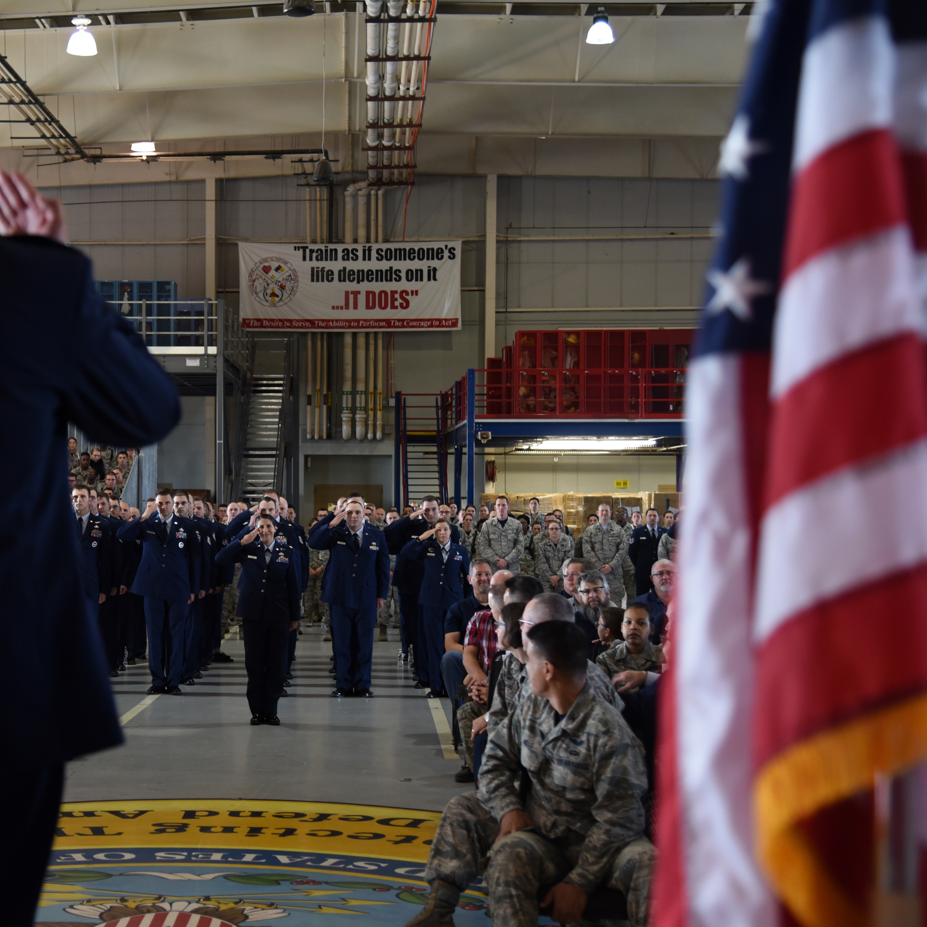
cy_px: 465
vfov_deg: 26.9
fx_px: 1939
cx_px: 231
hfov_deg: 26.5
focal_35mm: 64
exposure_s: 1/80
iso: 1250
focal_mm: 50
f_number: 4
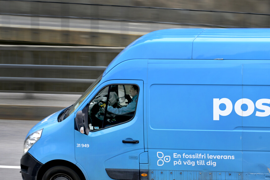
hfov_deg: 13.2
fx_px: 1163
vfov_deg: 8.8
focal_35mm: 155
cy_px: 129
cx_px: 159
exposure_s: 1/125
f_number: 10
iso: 180
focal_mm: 105
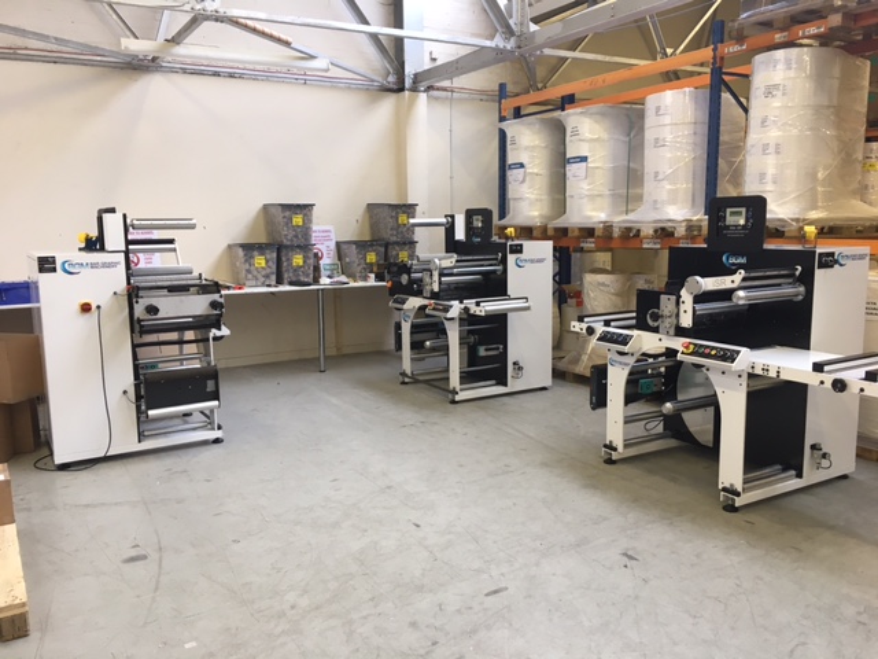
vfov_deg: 48.2
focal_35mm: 29
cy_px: 330
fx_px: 736
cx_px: 439
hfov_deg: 61.7
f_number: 2.2
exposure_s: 1/33
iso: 80
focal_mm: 4.15
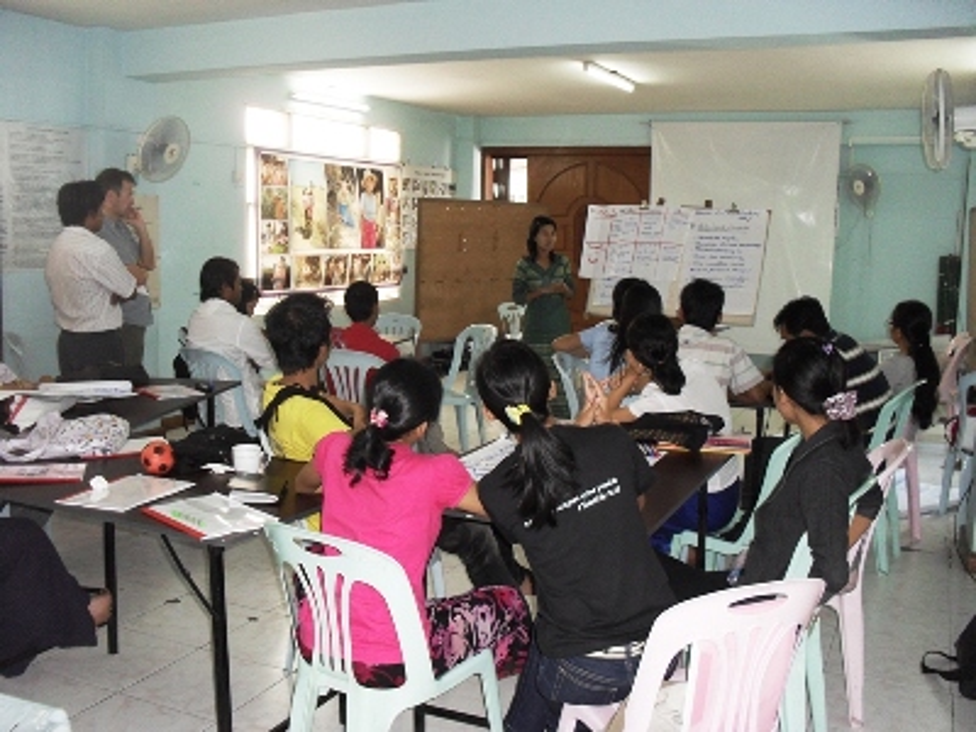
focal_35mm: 35
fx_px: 987
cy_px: 366
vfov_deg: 40.7
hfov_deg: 52.6
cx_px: 488
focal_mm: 6.3
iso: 200
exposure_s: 1/45
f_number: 3.2
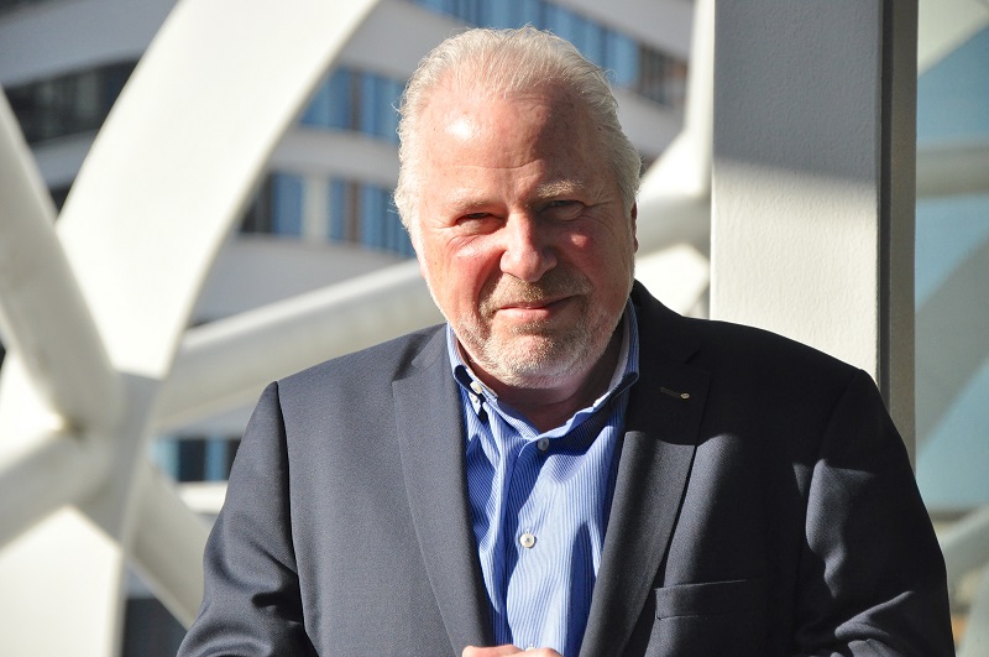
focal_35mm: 138
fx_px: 3786
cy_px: 328
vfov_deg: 9.9
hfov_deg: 14.9
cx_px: 494
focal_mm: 92
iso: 1100
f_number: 5.6
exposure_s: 1/4000
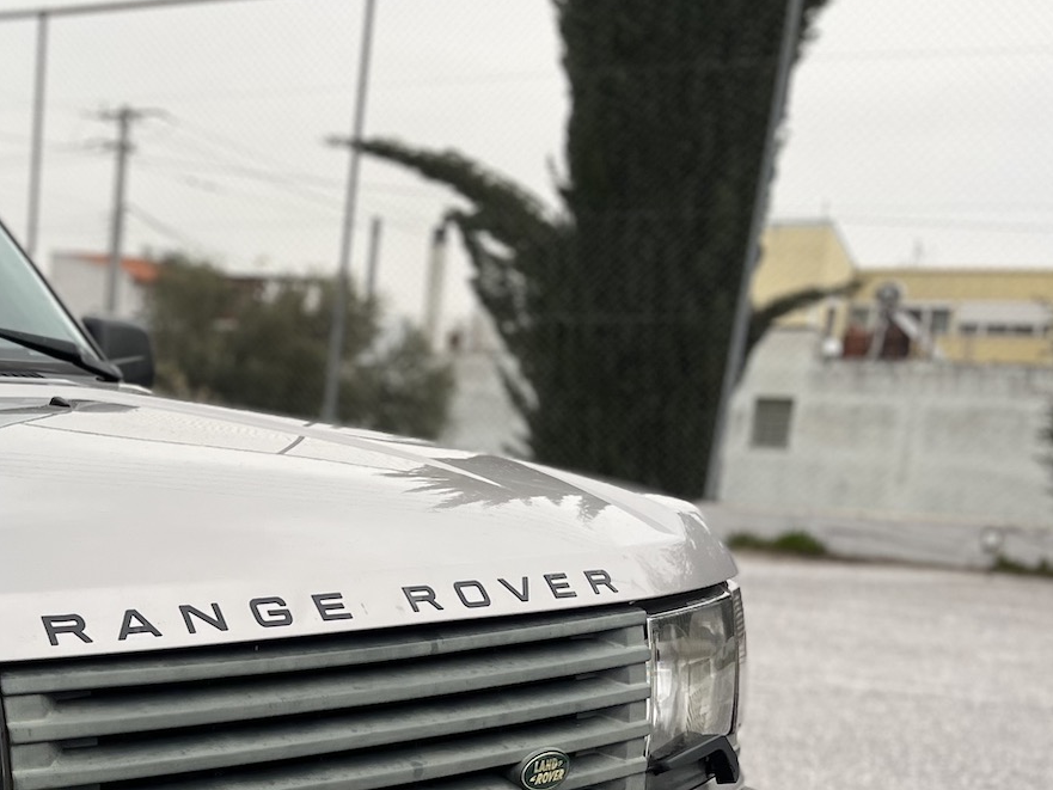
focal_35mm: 59
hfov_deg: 29.3
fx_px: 1795
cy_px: 788
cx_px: -129
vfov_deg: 23.8
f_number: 1.6
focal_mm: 5.1
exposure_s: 1/951
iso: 50
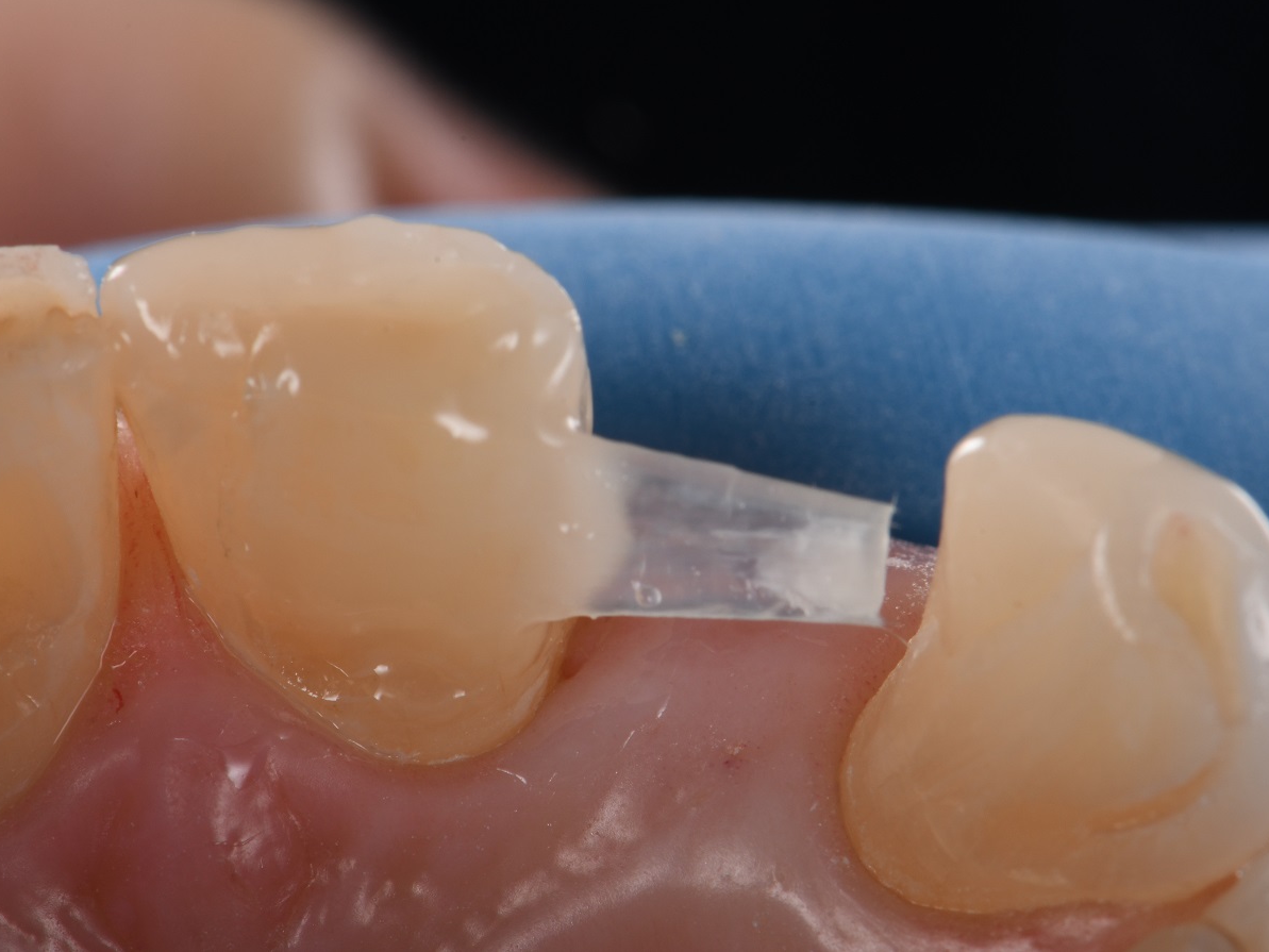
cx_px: 654
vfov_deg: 8.7
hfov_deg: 11.6
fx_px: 6269
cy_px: 474
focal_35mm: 171
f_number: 32
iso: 200
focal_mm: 105
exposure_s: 1/160
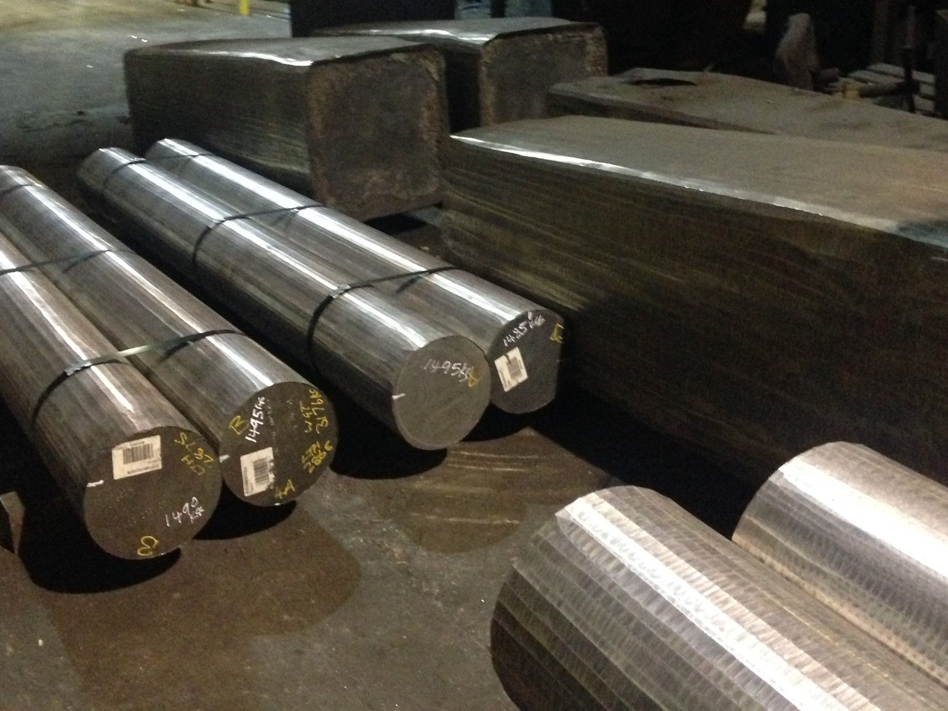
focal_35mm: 33
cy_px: 356
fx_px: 904
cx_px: 474
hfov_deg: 55.4
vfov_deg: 42.9
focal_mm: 4.12
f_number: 2.4
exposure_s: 1/15
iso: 800
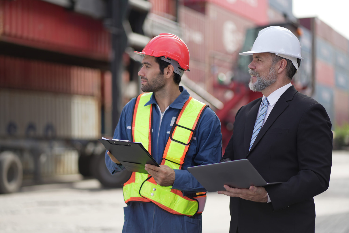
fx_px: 824
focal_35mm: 85
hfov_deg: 23.9
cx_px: 174
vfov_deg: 16.1
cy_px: 116
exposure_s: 1/1250
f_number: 2
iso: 100
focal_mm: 85
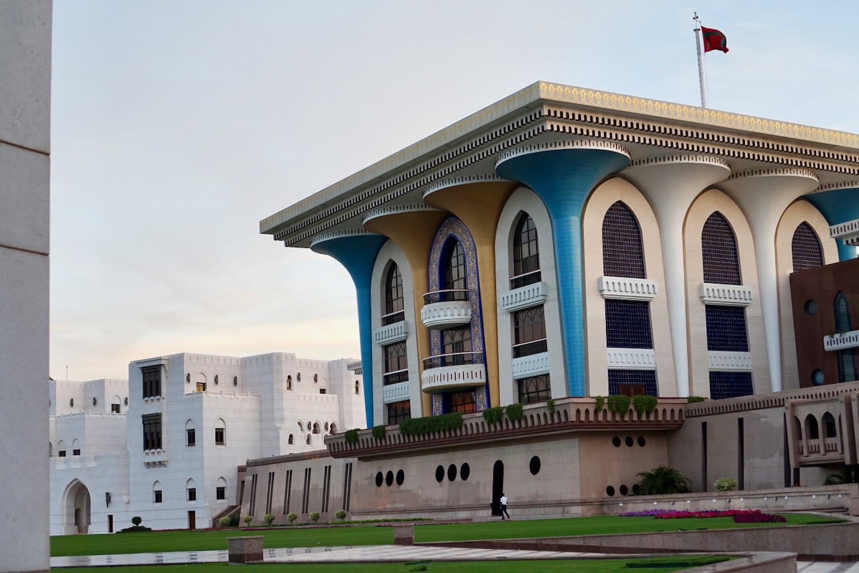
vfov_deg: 25.7
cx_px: 430
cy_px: 286
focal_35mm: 52
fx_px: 1252
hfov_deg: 37.9
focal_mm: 35
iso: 125
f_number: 4
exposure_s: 1/60
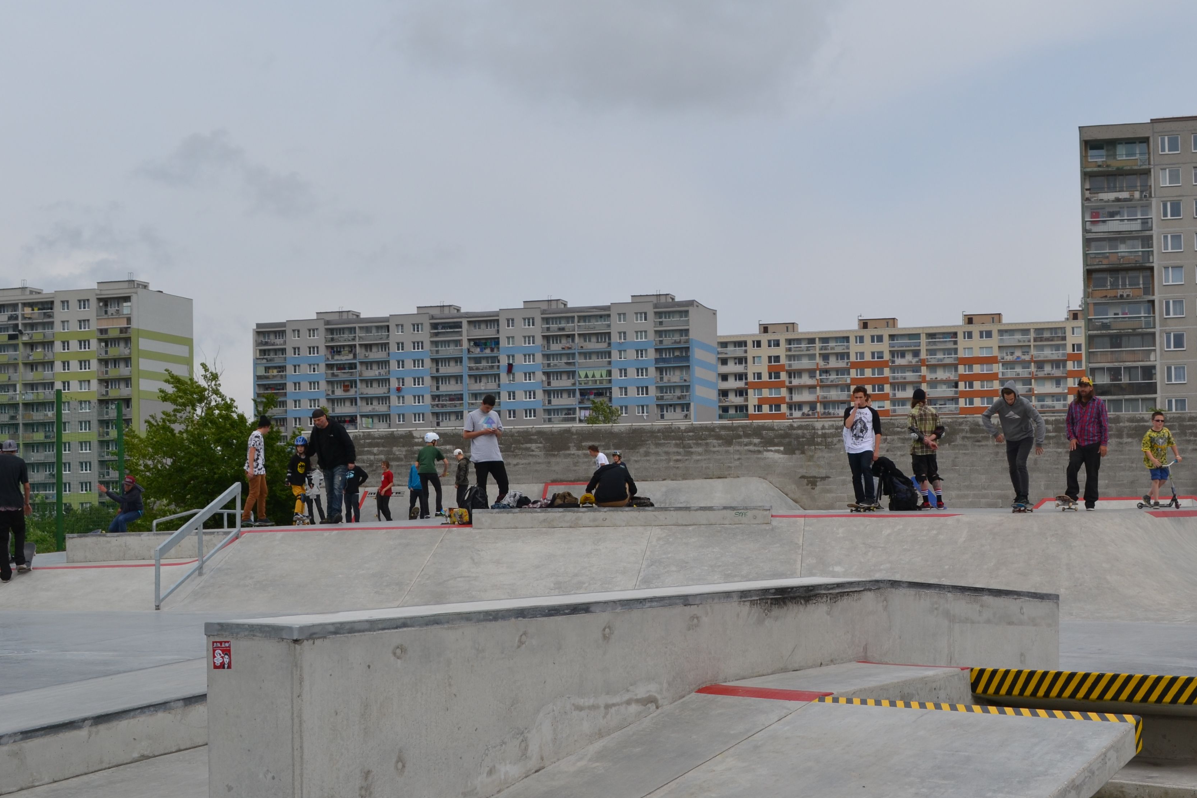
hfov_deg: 39.4
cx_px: 726
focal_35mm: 50
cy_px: 478
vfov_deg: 26.9
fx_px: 1662
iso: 100
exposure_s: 1/320
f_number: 9
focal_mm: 24
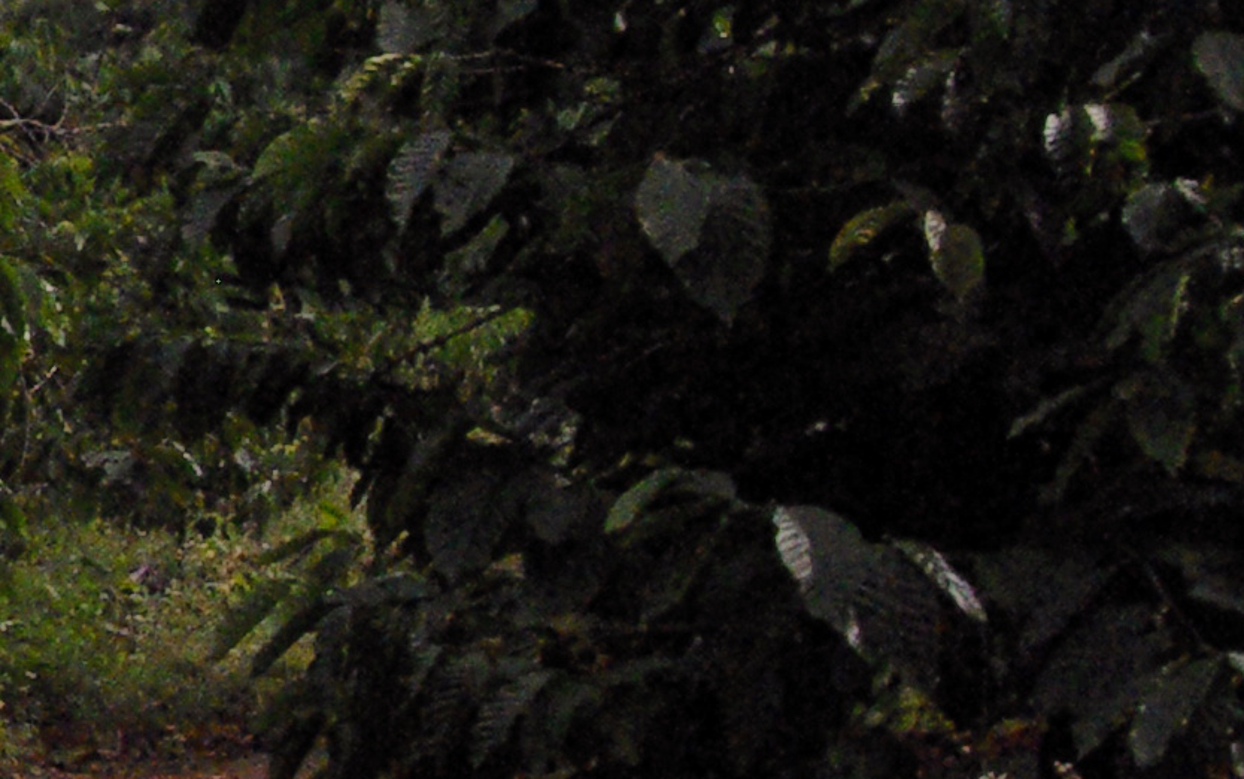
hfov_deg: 11.9
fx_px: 5541
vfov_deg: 8.0
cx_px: -955
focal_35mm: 163
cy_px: -190
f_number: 11
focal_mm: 23
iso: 1600
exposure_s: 1/2000
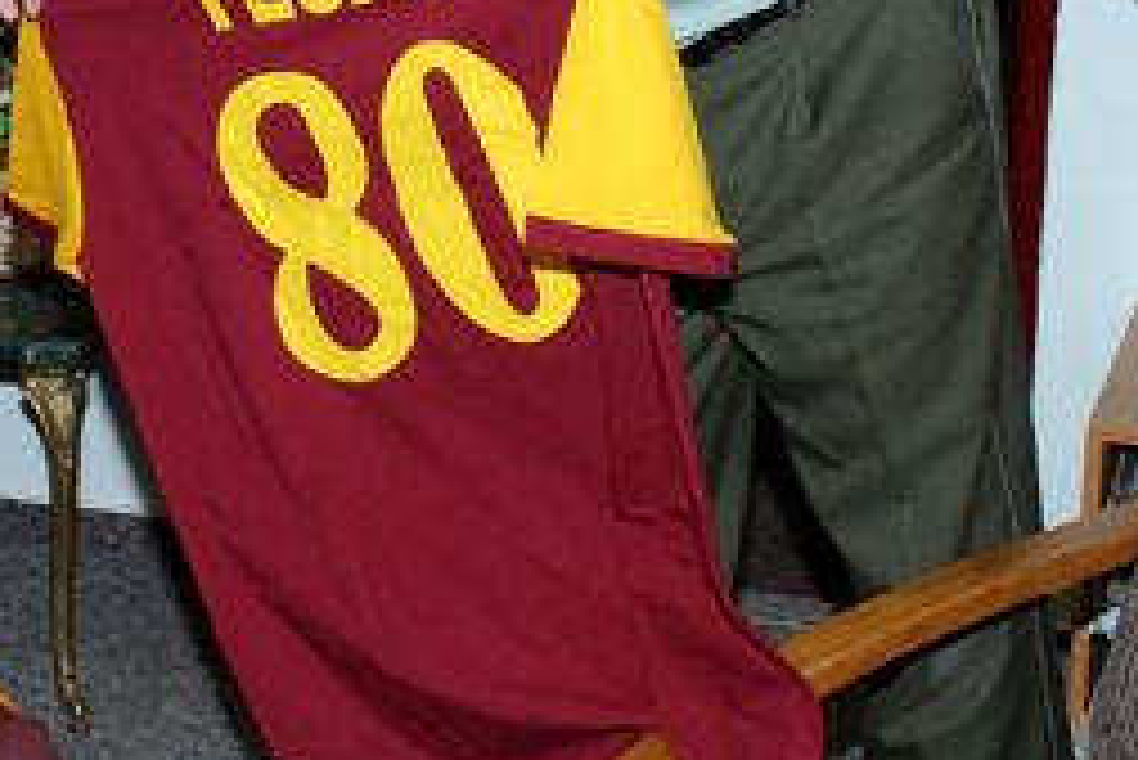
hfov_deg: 18.4
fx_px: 3511
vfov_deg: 12.2
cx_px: 423
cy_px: 43
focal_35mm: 111
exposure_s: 1/160
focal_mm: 22
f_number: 9
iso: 800
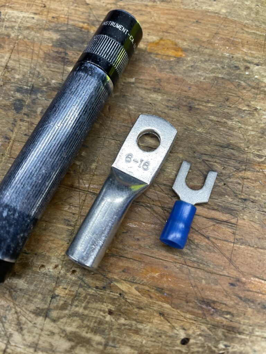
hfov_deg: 53.1
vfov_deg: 67.3
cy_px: 177
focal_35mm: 26
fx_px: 266
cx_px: 133
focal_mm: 4.2
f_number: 1.6
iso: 100
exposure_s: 1/121
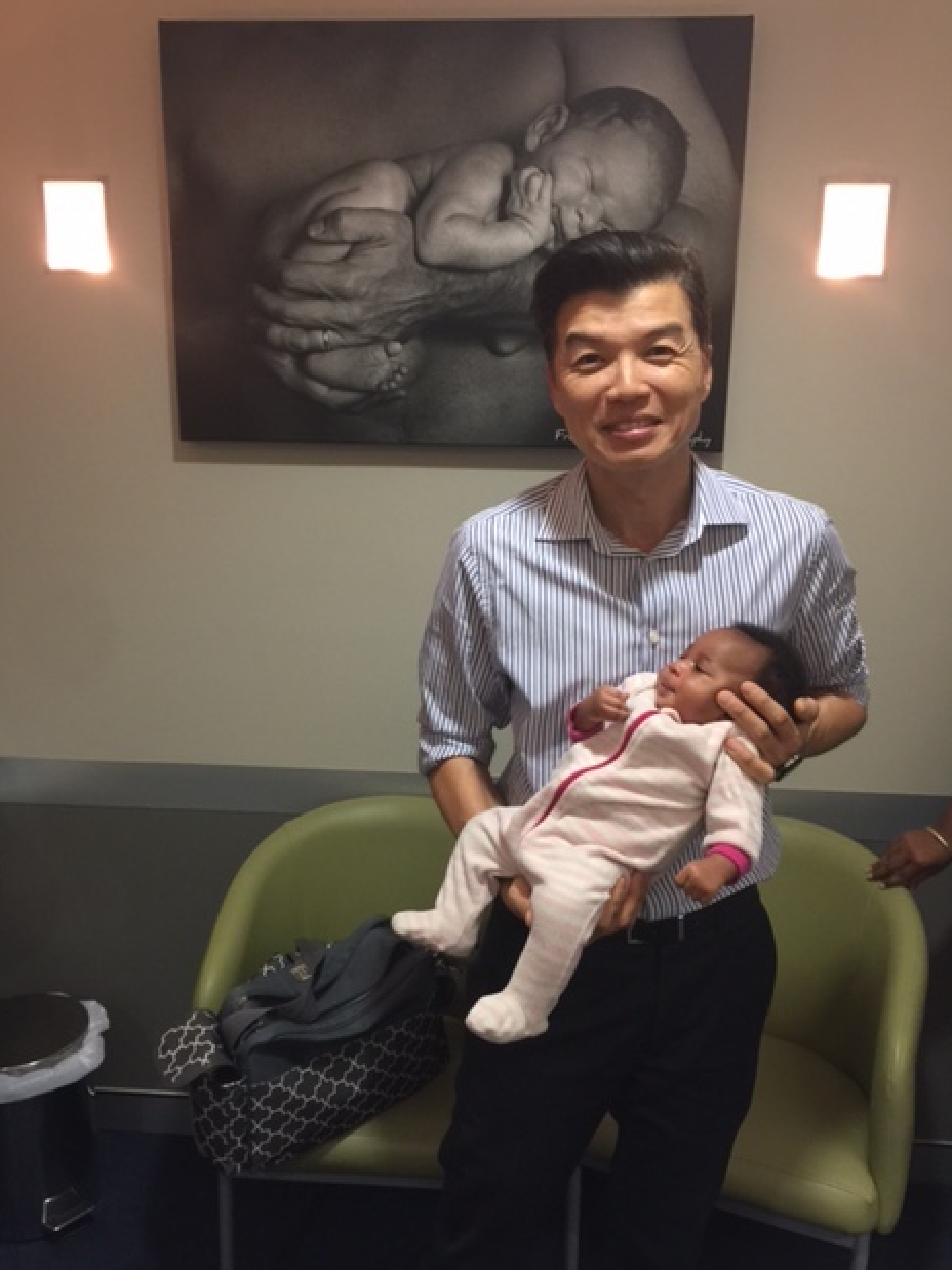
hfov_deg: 46.8
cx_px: 468
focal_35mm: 30
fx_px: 1100
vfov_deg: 60.0
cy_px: 638
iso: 100
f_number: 2.2
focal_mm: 4.15
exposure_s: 1/17
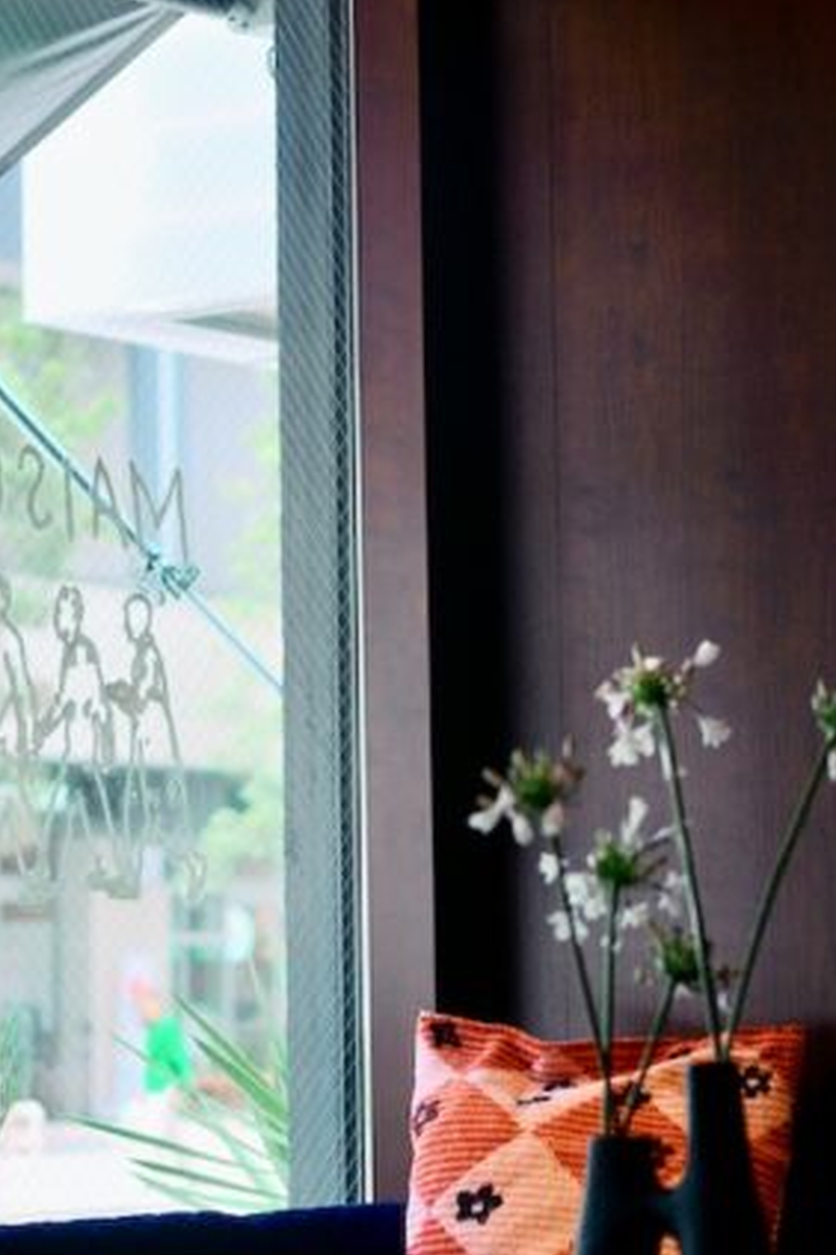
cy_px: 638
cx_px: 208
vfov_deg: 18.8
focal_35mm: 109
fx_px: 3797
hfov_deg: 12.5
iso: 100
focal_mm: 40
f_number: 2
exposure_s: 1/640
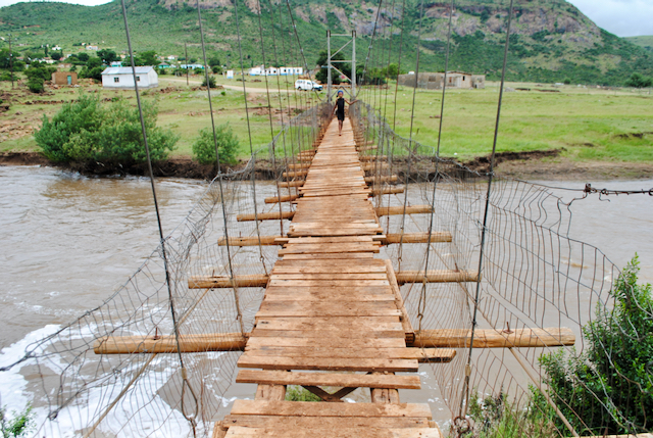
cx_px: 326
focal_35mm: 30
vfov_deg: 43.8
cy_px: 219
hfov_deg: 61.8
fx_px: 545
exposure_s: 1/200
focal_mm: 20
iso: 100
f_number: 7.1
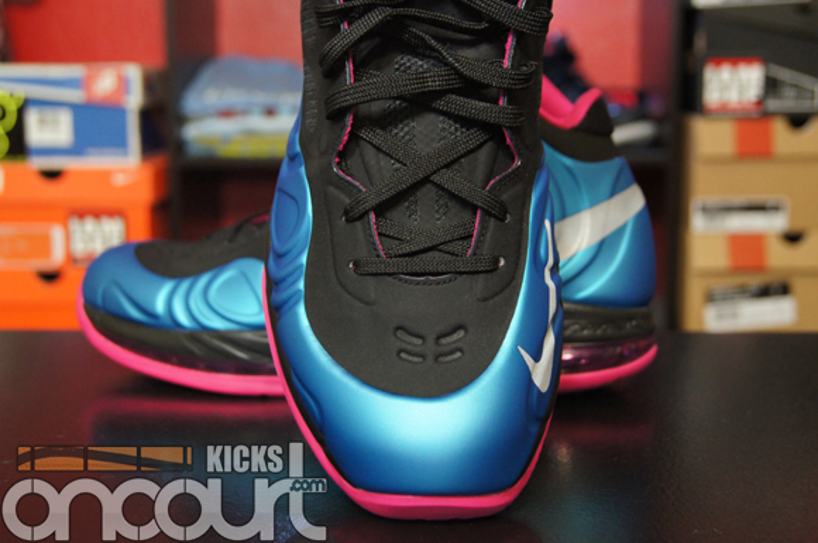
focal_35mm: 52
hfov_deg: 37.9
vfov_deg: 25.7
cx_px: 409
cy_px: 272
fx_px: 1191
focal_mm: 35
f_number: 5
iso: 1600
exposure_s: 1/25
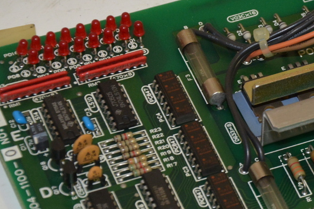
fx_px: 2669
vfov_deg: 4.5
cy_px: 76
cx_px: 394
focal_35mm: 306
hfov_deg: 6.7
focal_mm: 70
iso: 800
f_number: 7.1
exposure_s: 1/60
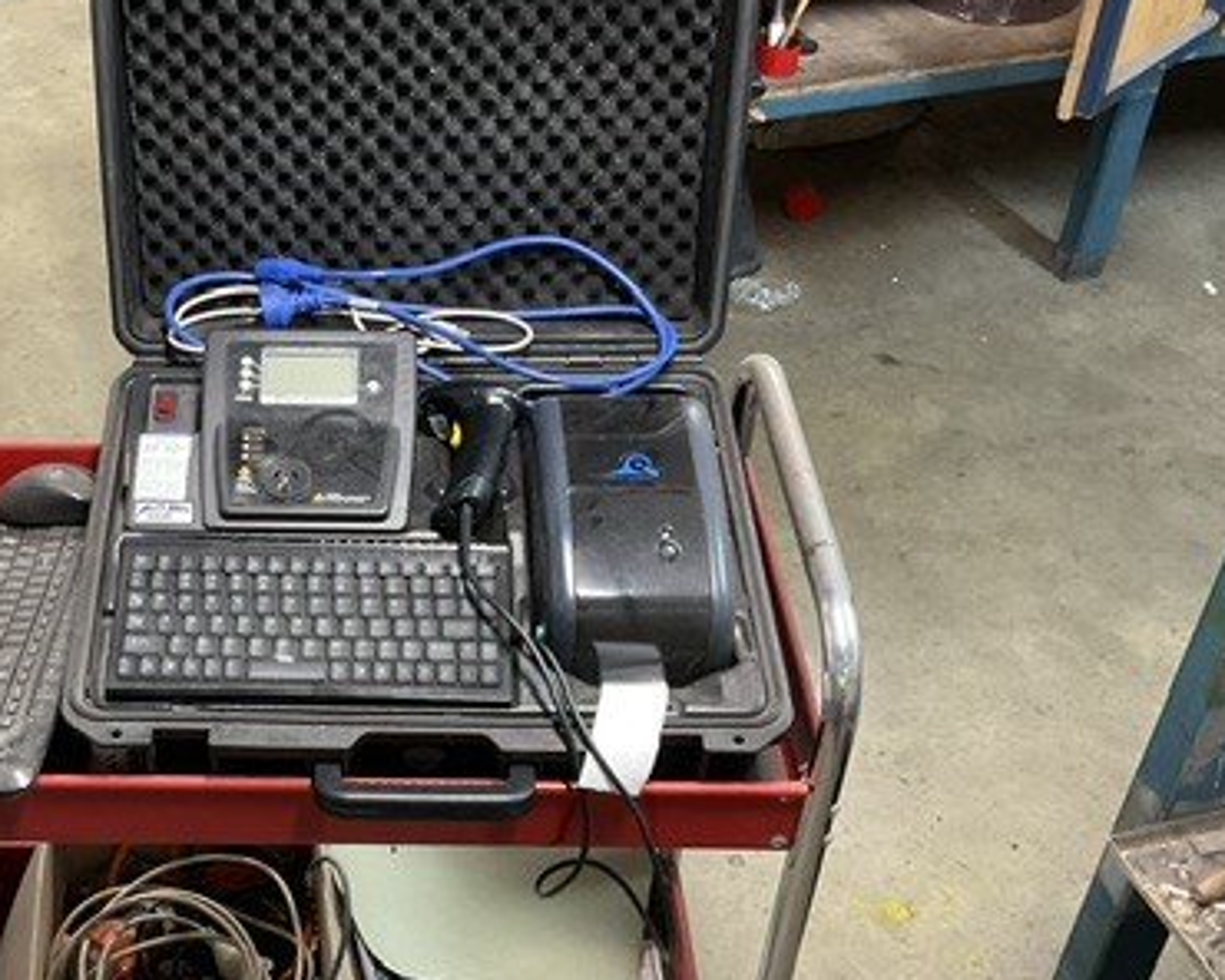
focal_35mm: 49
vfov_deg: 30.8
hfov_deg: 37.3
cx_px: 334
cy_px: 560
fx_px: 1777
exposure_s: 1/33
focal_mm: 3
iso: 200
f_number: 1.8
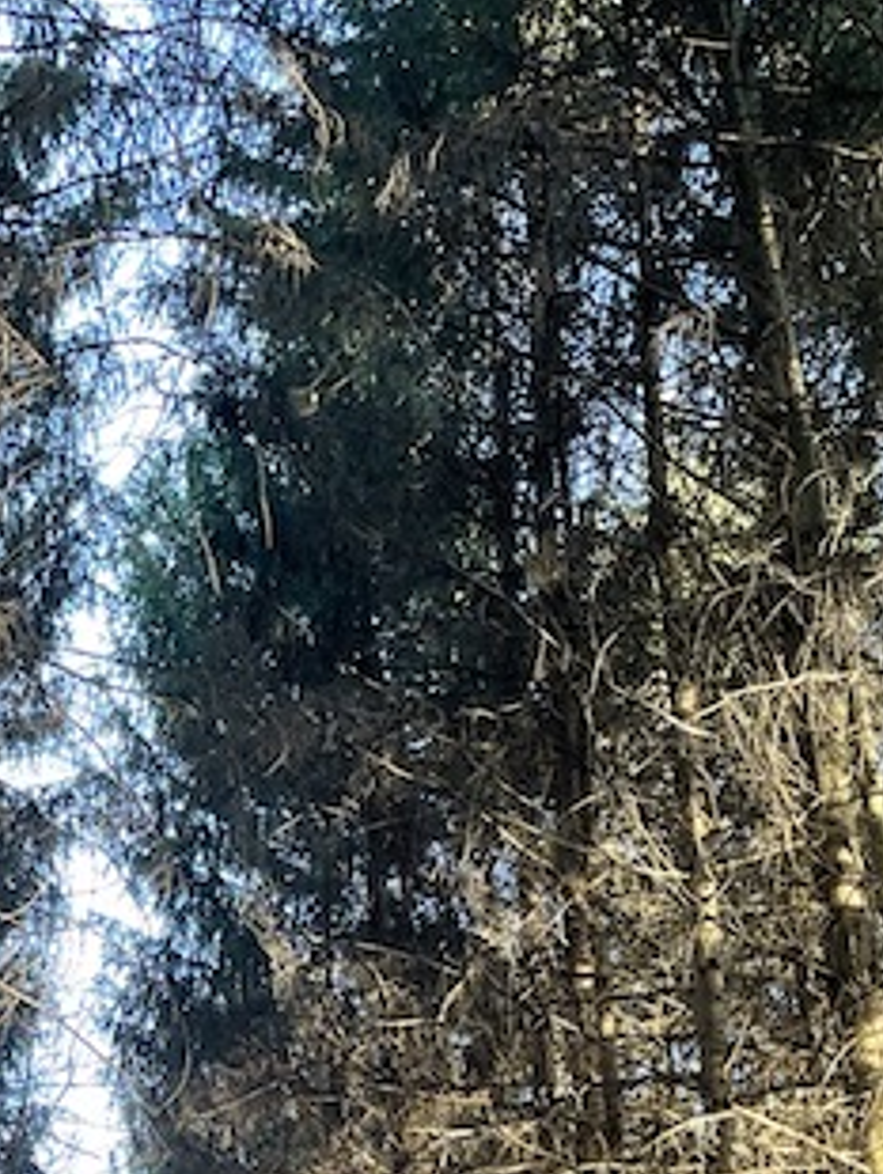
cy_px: 1166
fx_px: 2276
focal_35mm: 67
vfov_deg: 27.3
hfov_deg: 21.3
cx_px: 42
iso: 125
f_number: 1.6
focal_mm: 4.2
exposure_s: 1/114
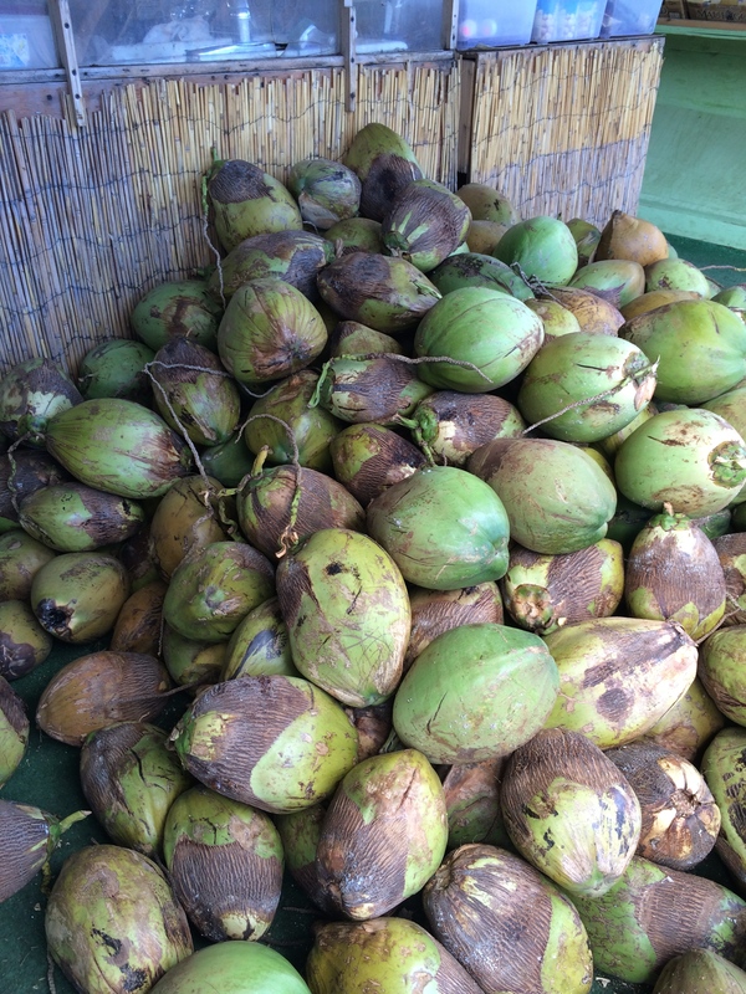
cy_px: 497
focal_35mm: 30
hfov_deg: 46.8
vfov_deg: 60.0
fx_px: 862
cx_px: 373
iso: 40
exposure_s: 1/60
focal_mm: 4.12
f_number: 2.2
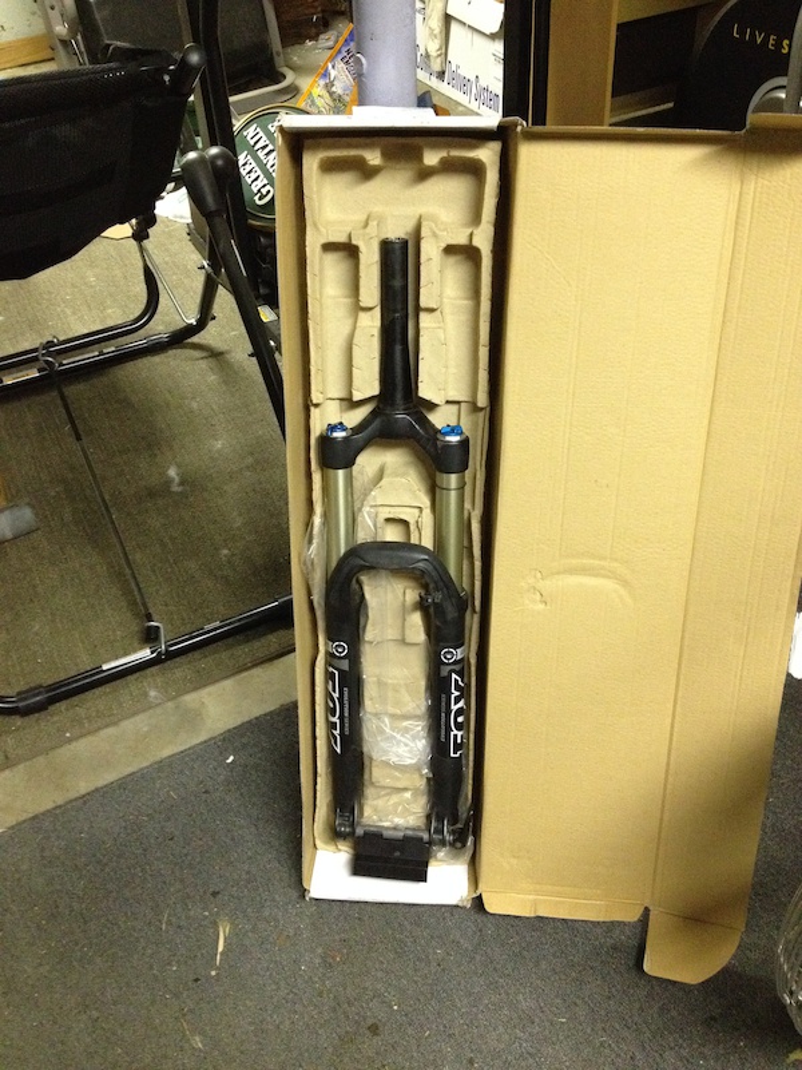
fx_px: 1081
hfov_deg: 40.7
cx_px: 401
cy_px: 535
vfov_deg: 52.6
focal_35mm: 35
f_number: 2.4
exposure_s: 1/15
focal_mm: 4.28
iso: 500
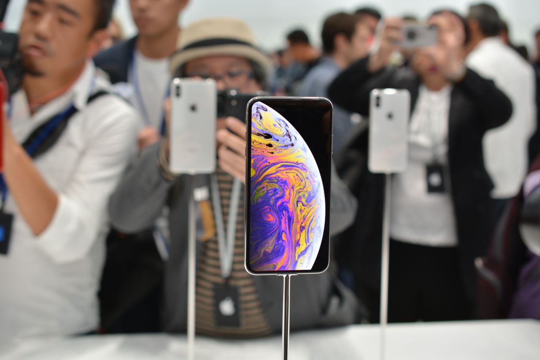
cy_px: 180
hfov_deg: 33.4
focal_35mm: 60
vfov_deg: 22.6
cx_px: 270
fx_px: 900
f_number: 4
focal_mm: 40
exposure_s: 1/100
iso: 400
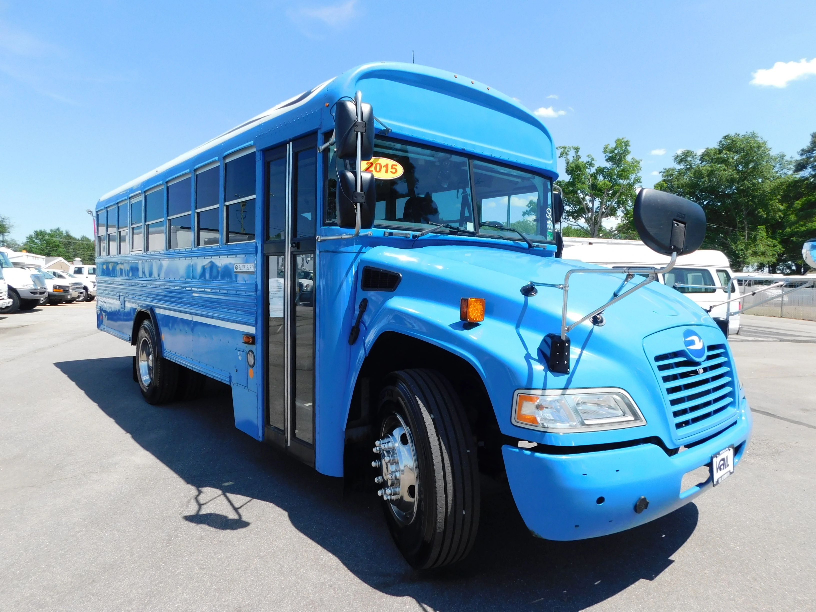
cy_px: 306
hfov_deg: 73.9
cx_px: 408
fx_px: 542
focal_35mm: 23
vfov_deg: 58.9
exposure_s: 1/1000
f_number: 3
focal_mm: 4
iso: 125
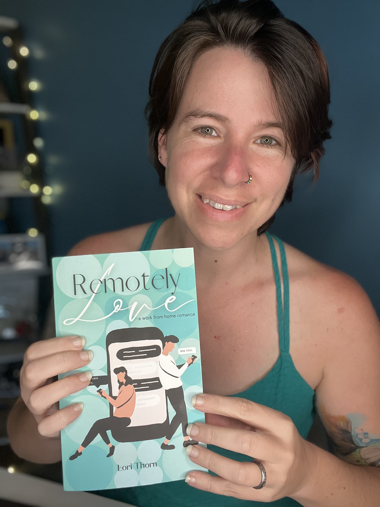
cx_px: 190
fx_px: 439
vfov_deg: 60.0
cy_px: 254
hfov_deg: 46.8
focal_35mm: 30
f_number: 2.2
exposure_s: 1/60
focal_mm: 2.71
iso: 250
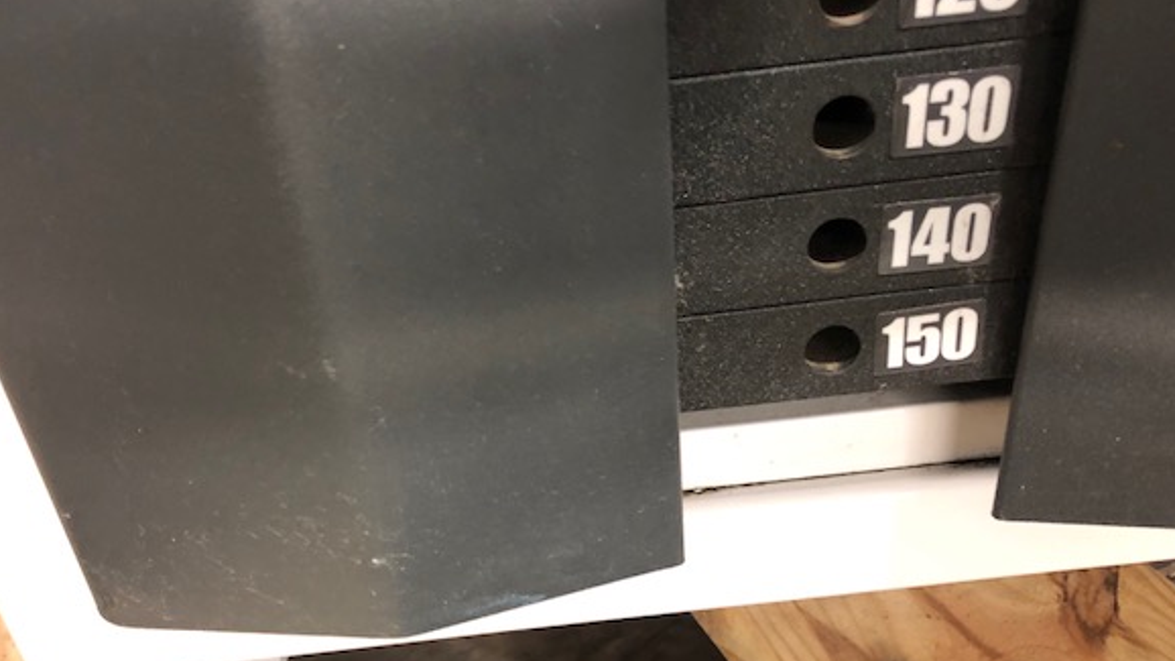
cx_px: 547
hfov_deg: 56.6
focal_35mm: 35
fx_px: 1090
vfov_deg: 33.7
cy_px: 378
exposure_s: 1/6
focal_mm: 3.99
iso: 100
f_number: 1.8
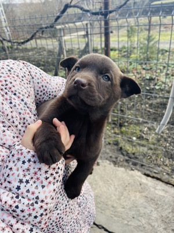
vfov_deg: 67.3
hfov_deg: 53.1
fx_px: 174
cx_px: 87
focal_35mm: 26
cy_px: 116
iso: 40
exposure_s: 1/216
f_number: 1.6
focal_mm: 5.1
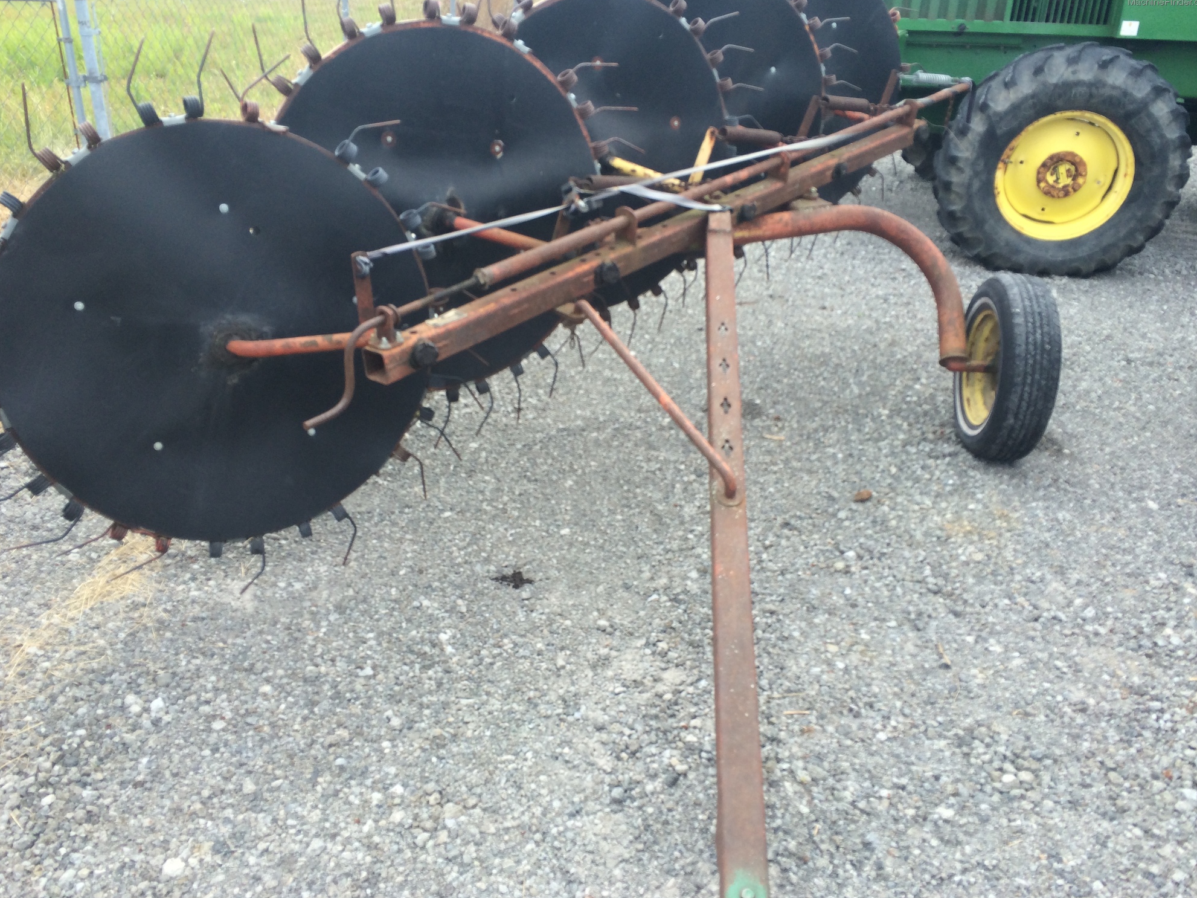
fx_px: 1072
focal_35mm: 31
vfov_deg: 45.4
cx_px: 594
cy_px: 456
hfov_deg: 58.4
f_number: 2.2
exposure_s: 1/461
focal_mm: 4.12
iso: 32
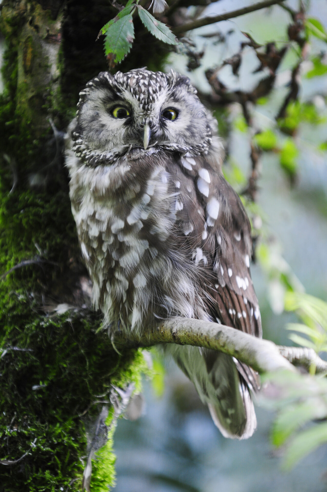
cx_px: 164
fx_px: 3381
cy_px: 246
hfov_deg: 5.5
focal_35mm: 248
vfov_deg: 8.3
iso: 400
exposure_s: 1/100
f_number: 2.8
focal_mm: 165
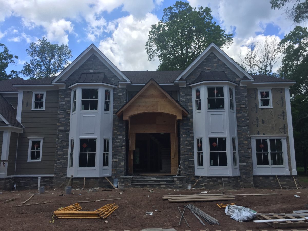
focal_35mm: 29
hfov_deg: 61.7
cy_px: 116
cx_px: 154
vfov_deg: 48.2
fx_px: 258
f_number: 2.2
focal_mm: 4.15
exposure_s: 1/1412
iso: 32
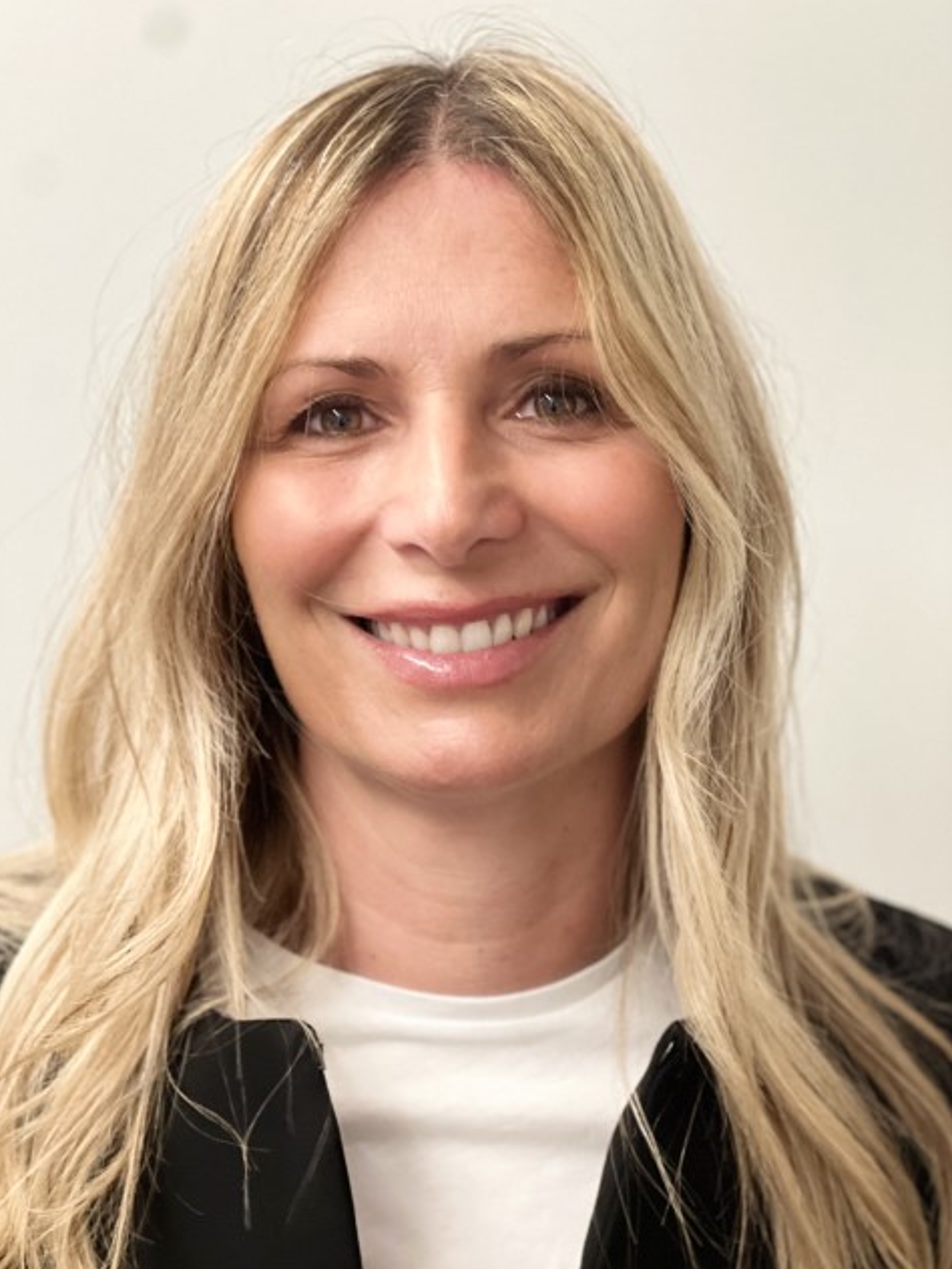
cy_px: 630
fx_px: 2860
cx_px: 472
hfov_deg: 18.9
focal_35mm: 78
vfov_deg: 25.0
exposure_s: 1/25
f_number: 2.8
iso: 400
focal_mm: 9
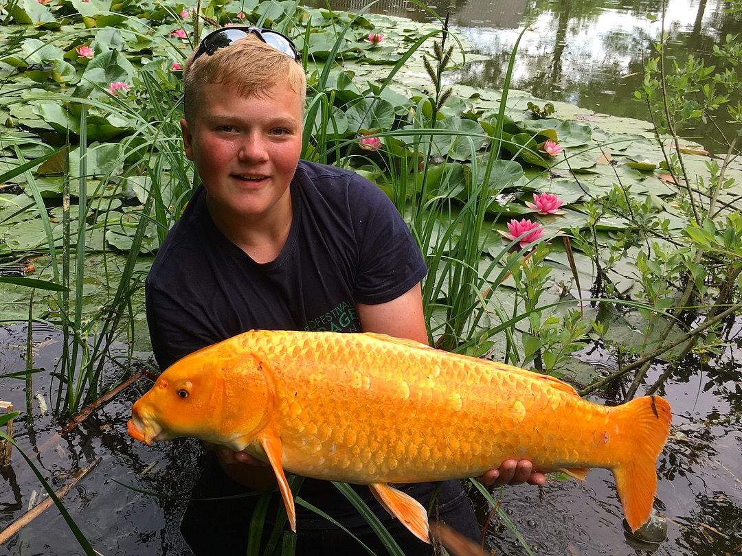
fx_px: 622
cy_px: 278
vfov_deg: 48.2
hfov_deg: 61.7
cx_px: 371
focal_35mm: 29
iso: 25
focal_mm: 4.15
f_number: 2.2
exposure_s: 1/222
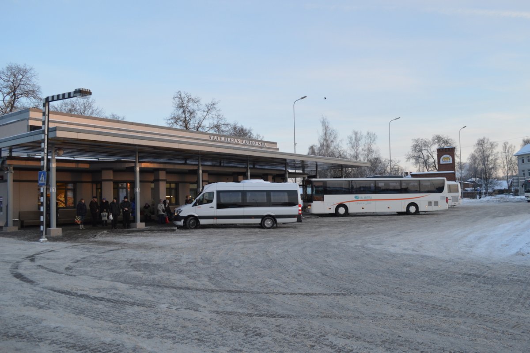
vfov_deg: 43.5
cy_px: 176
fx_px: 441
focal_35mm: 30
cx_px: 265
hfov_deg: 62.0
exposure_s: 1/125
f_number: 5.6
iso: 360
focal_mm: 20
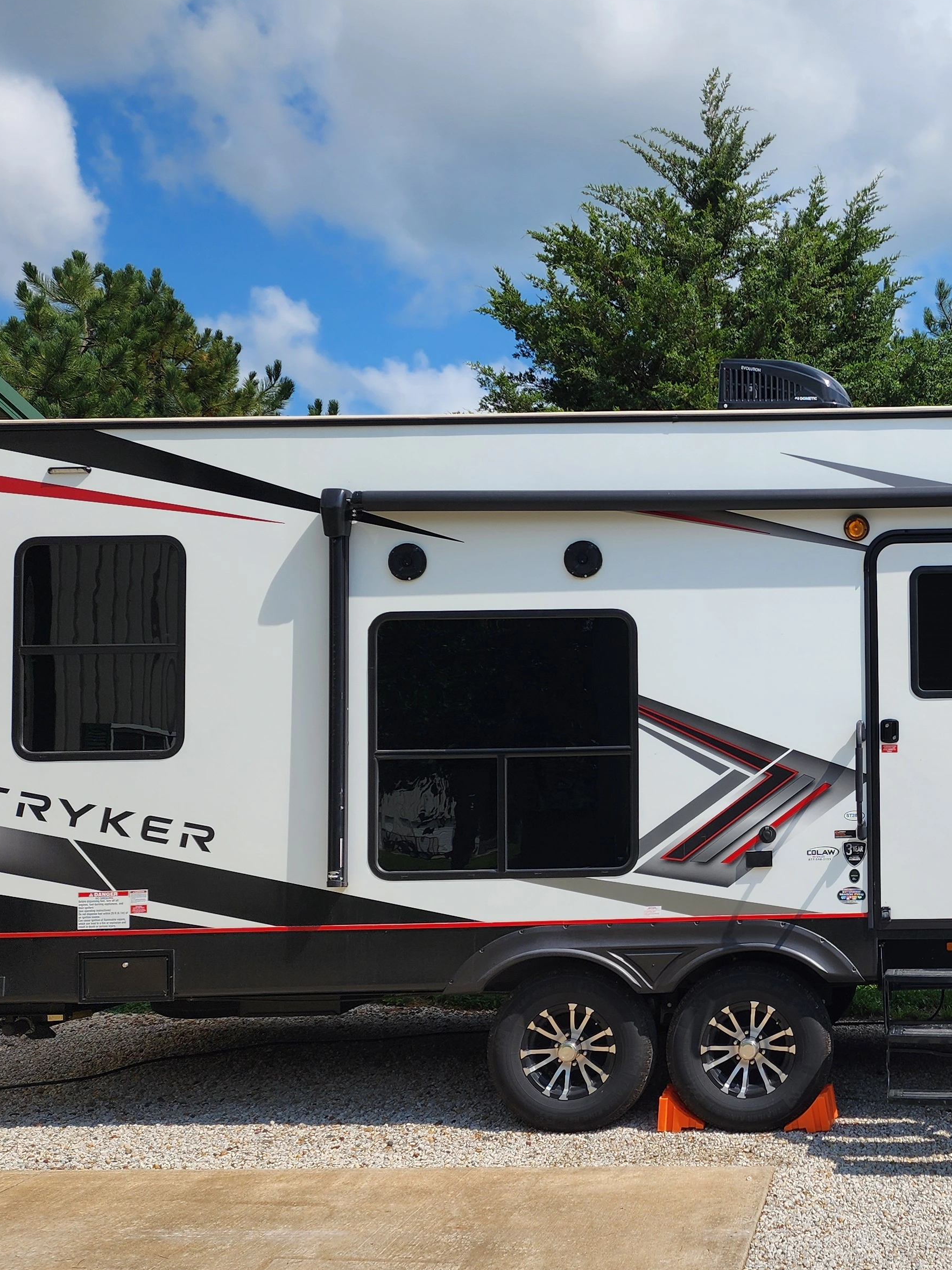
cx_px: 910
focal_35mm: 39
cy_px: 714
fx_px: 1430
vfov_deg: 47.8
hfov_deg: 34.1
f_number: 1.8
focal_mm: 6.4
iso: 12
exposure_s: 1/1476
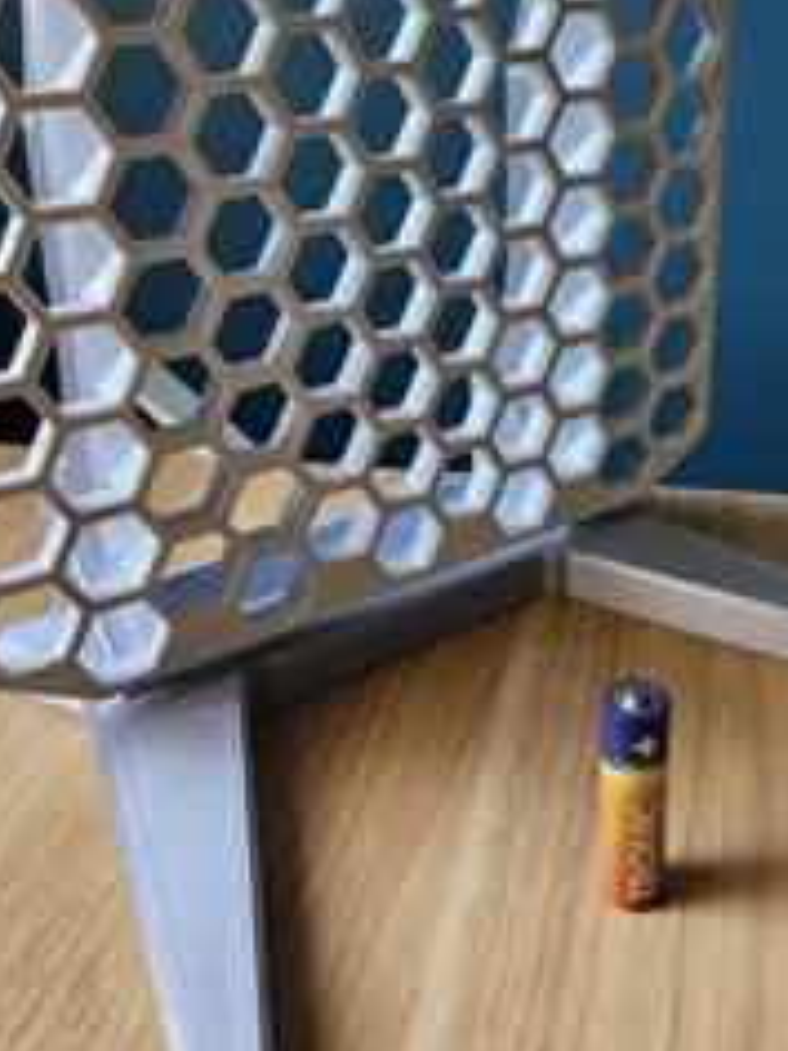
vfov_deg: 47.4
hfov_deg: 36.6
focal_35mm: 39
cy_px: 383
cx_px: 499
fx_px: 1184
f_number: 1.8
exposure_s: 1/190
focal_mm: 5.4
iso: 200
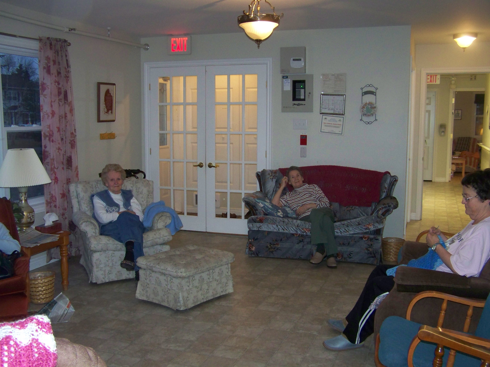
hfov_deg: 49.0
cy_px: 184
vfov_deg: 37.7
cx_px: 245
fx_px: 538
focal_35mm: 38
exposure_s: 1/30
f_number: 2.8
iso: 200
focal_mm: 6.3
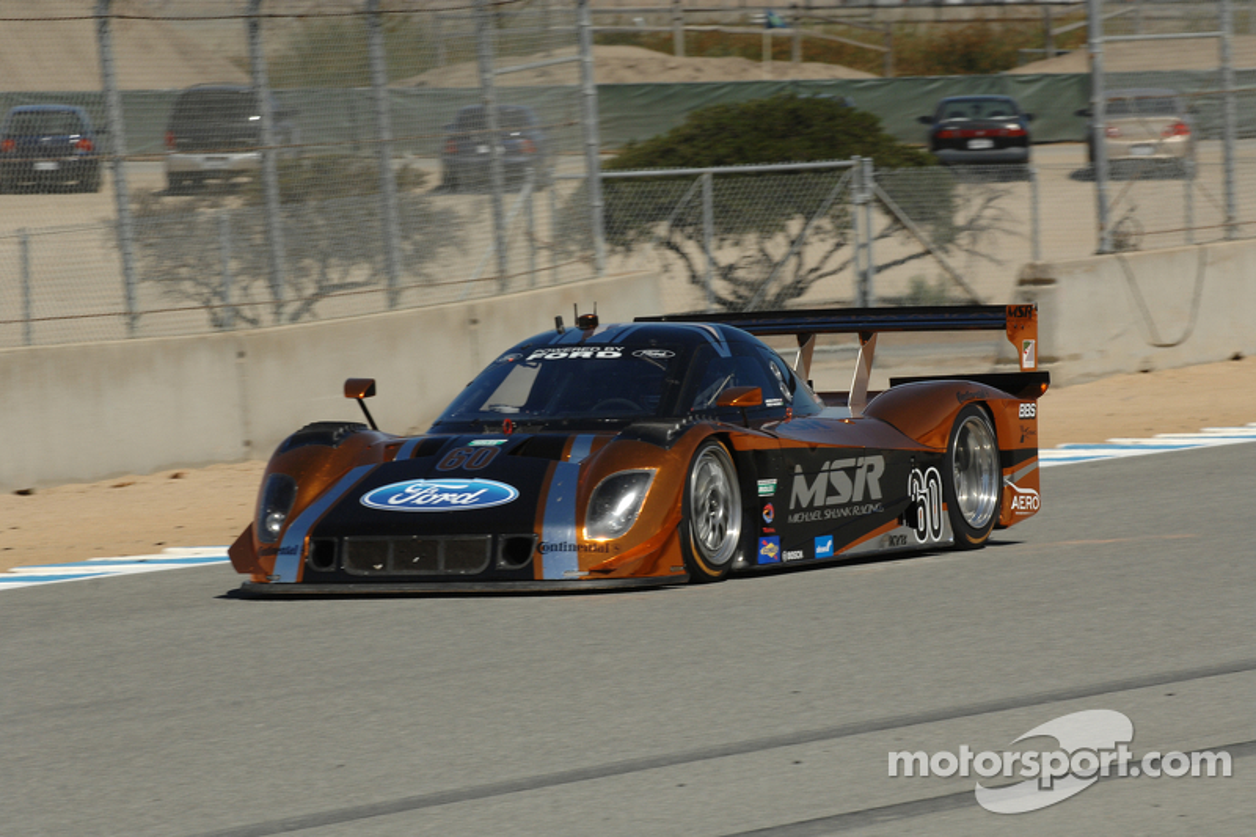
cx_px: 628
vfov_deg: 4.6
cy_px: 418
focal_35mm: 300
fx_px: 10464
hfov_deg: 6.9
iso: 200
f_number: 8
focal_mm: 200
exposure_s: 1/500
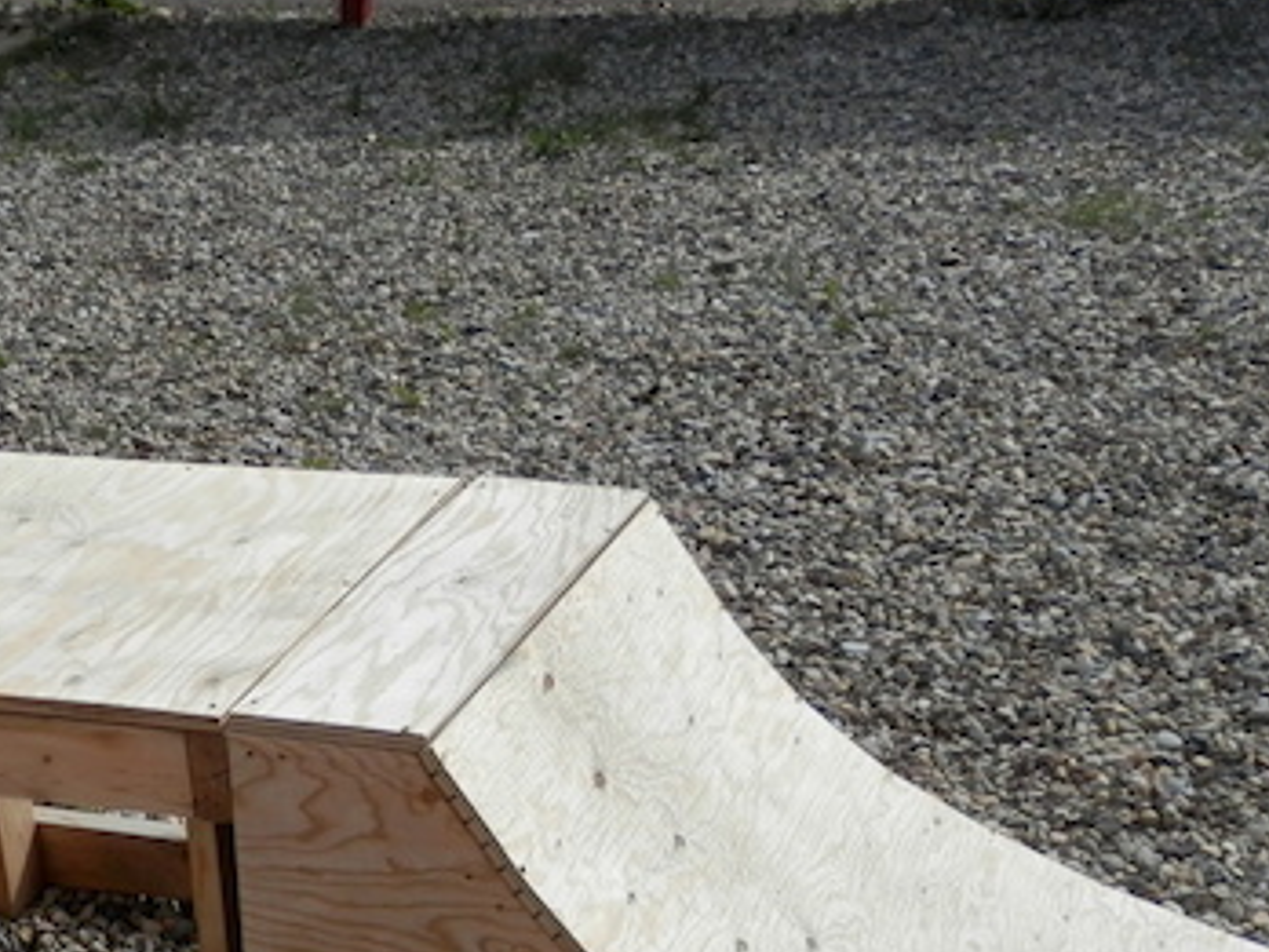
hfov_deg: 27.8
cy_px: 985
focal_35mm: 69
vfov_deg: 20.5
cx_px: 325
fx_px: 2529
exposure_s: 1/125
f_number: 9.4
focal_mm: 5.5
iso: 80
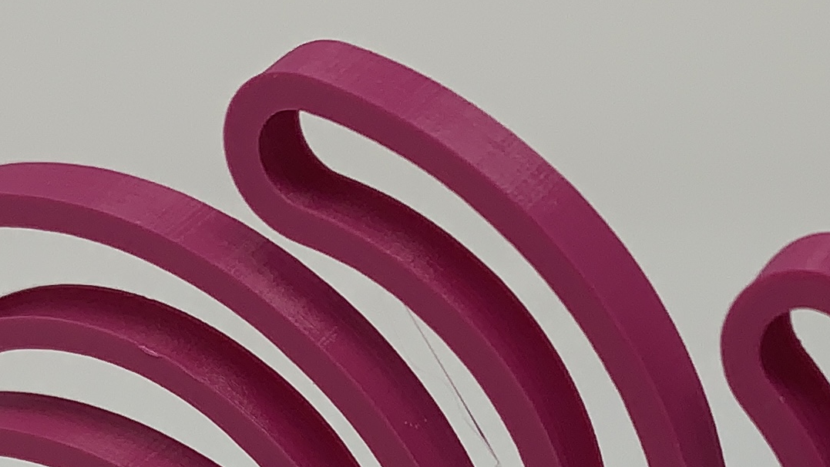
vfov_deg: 10.5
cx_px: 529
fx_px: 2333
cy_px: 946
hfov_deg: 20.1
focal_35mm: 106
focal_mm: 4.25
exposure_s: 1/210
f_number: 1.8
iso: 25
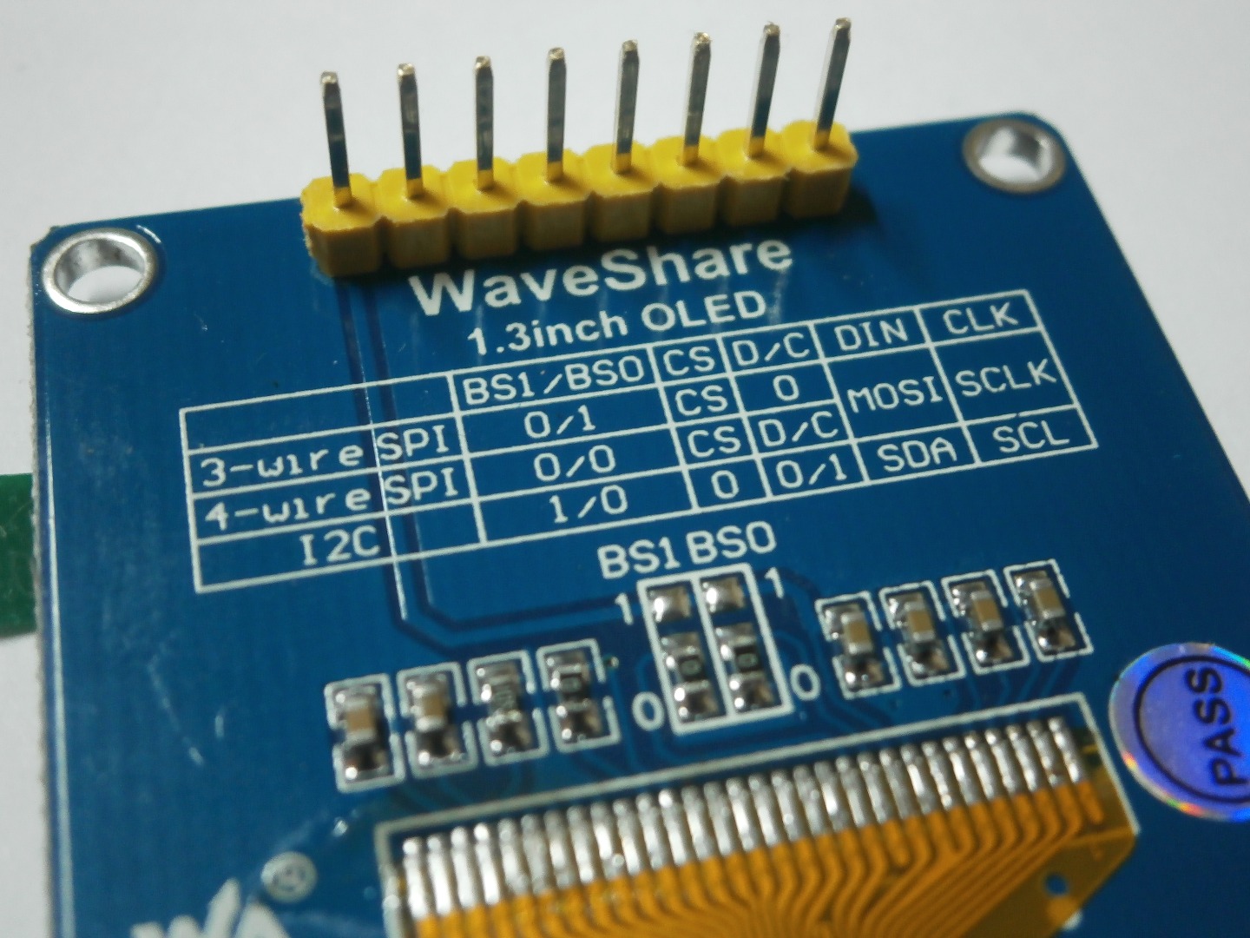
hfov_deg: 40.4
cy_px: 469
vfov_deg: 30.9
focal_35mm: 47
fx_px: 1697
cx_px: 625
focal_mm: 8.3
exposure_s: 1/3
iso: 200
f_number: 3.4
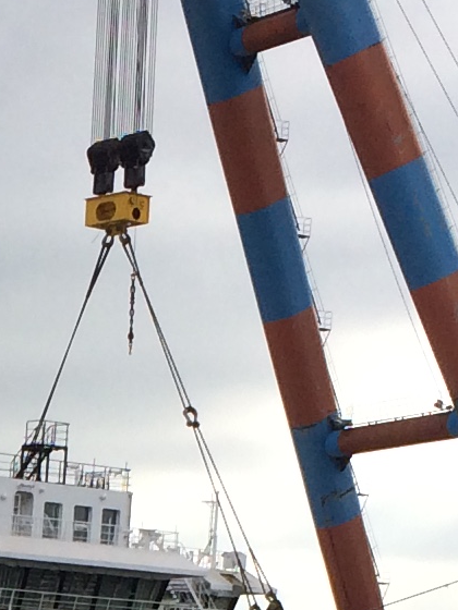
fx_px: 2981
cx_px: -361
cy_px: 1034
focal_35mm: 169
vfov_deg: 11.0
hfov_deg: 8.5
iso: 32
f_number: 2.2
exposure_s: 1/1709
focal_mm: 4.15
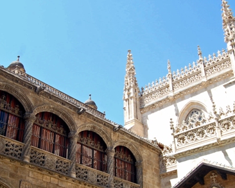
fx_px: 313
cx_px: 94
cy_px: 124
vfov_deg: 33.2
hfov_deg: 41.0
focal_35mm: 45
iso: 200
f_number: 7.1
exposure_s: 1/200
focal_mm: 18
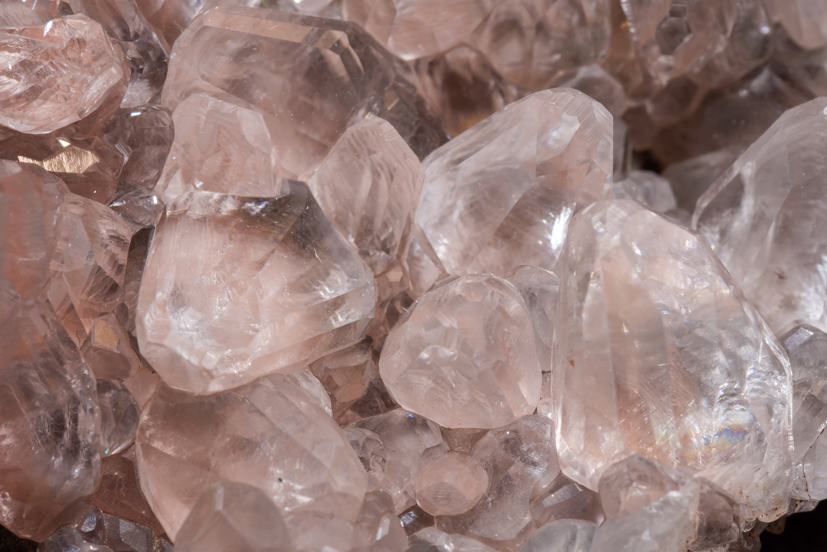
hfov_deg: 22.4
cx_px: 413
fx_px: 2090
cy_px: 277
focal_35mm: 91
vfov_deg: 15.0
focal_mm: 60
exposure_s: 1/1.25
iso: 250
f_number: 25
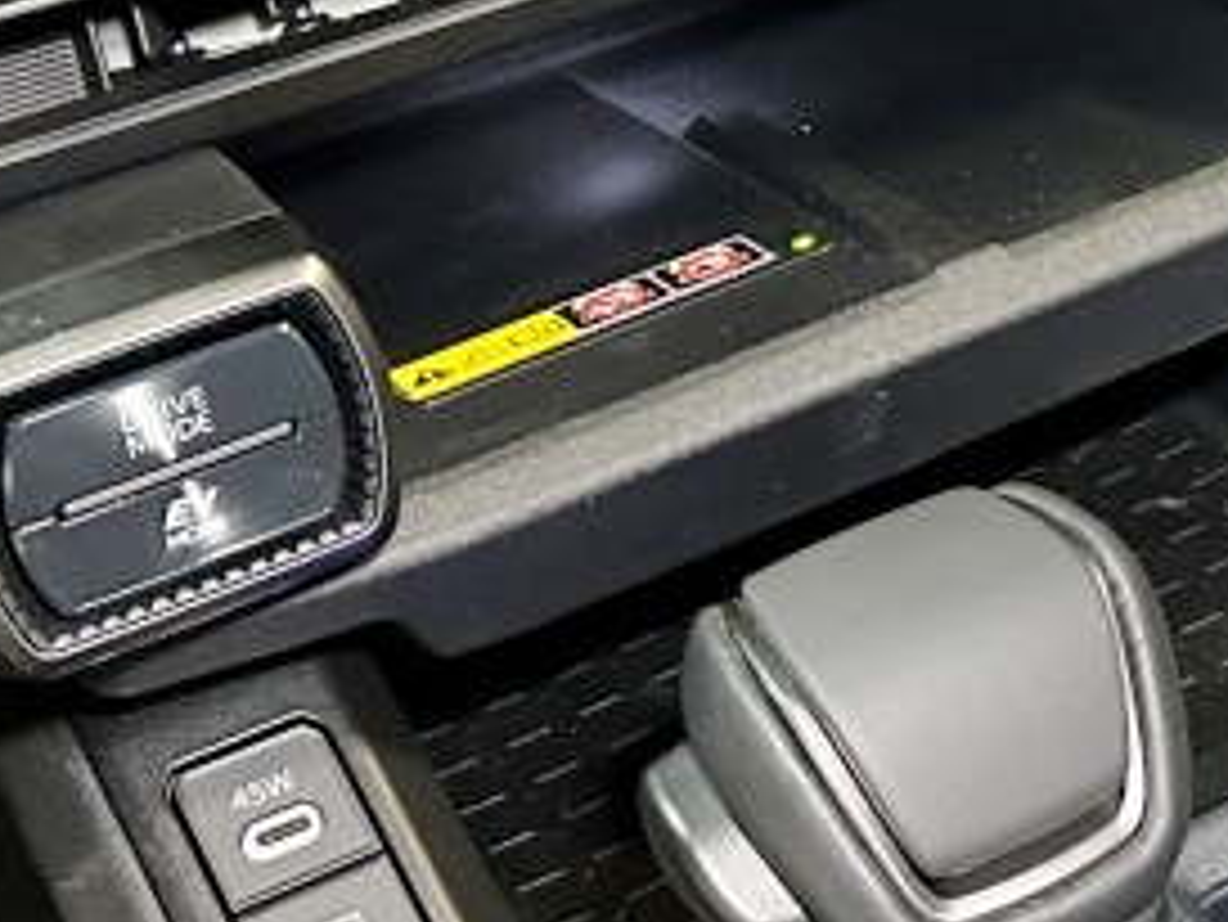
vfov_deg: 15.7
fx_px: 3194
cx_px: 1295
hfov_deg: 20.9
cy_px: -261
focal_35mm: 90
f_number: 1.78
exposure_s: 1/30
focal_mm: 6.86
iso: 800
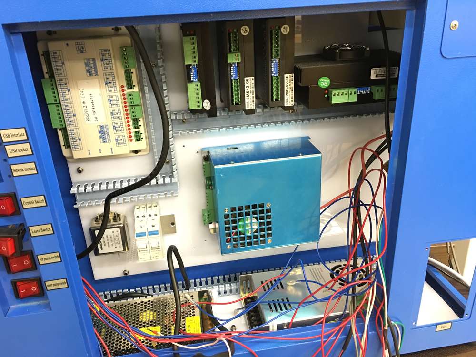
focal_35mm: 29
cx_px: 238
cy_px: 178
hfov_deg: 61.7
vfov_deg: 48.2
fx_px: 399
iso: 100
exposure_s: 1/8
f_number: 2.2
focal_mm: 4.15
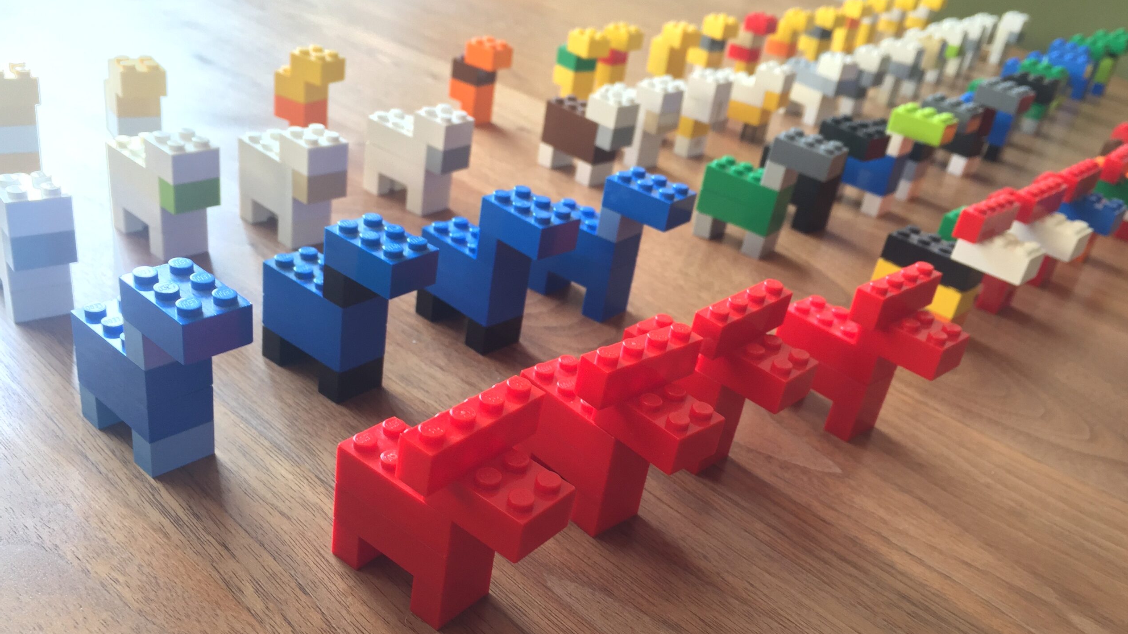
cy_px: 362
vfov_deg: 36.6
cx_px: 570
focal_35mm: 32
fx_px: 957
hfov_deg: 61.0
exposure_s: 1/33
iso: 50
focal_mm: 4.15
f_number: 2.2
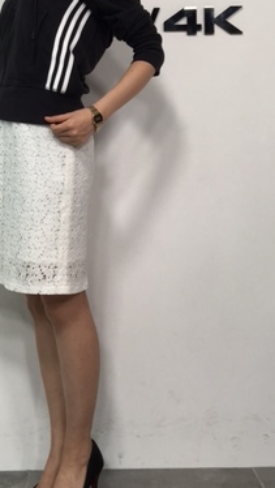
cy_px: 171
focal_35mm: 54
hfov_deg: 22.2
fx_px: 698
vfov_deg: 38.1
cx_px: 91
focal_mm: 4.15
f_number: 2.2
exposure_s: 1/120
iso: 40
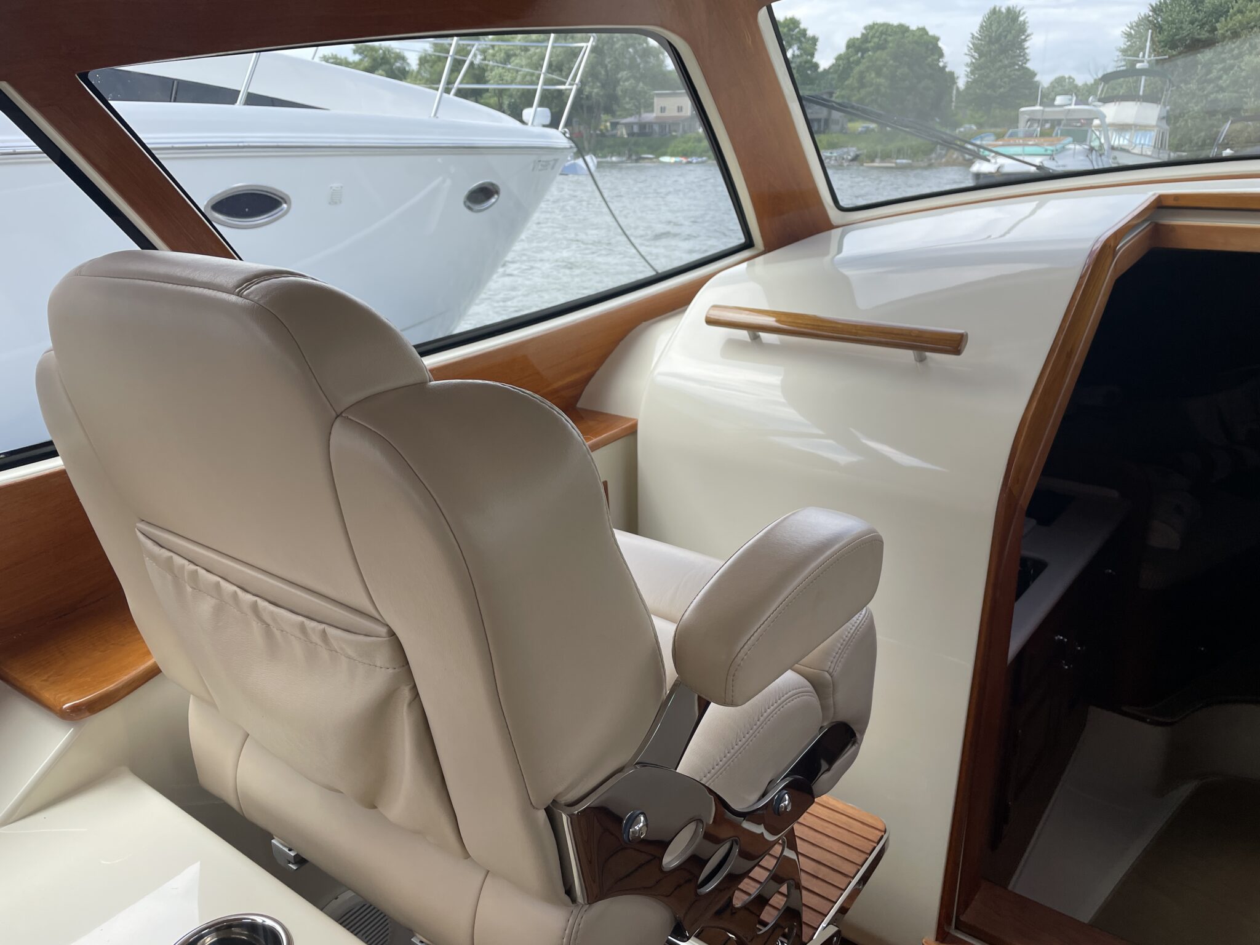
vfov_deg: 53.1
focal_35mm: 26
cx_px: 630
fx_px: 946
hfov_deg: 67.3
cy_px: 472
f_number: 1.6
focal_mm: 4.2
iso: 32
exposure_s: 1/1135
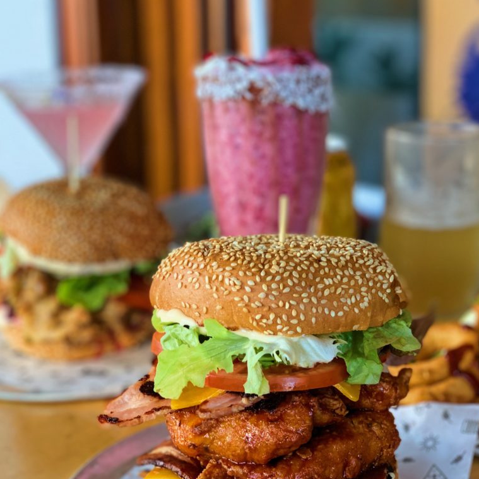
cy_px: 261
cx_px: 242
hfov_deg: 27.7
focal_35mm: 62
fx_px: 971
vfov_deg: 27.7
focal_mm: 6
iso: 80
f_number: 2.4
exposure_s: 1/100
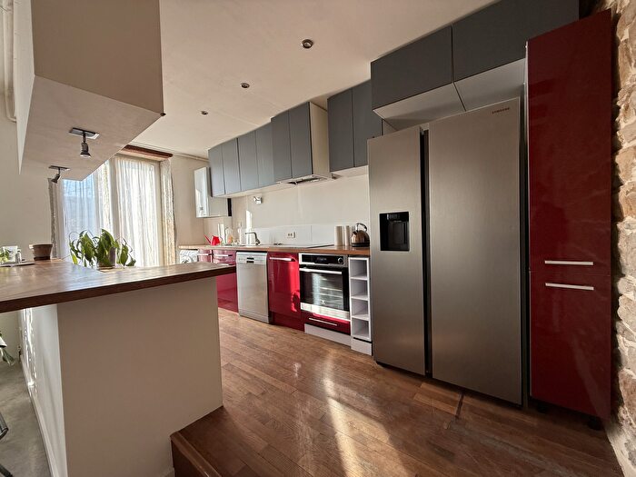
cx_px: 318
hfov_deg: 102.1
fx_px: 257
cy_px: 238
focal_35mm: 14
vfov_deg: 85.7
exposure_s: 1/99
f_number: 2.2
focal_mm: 2.22
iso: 80
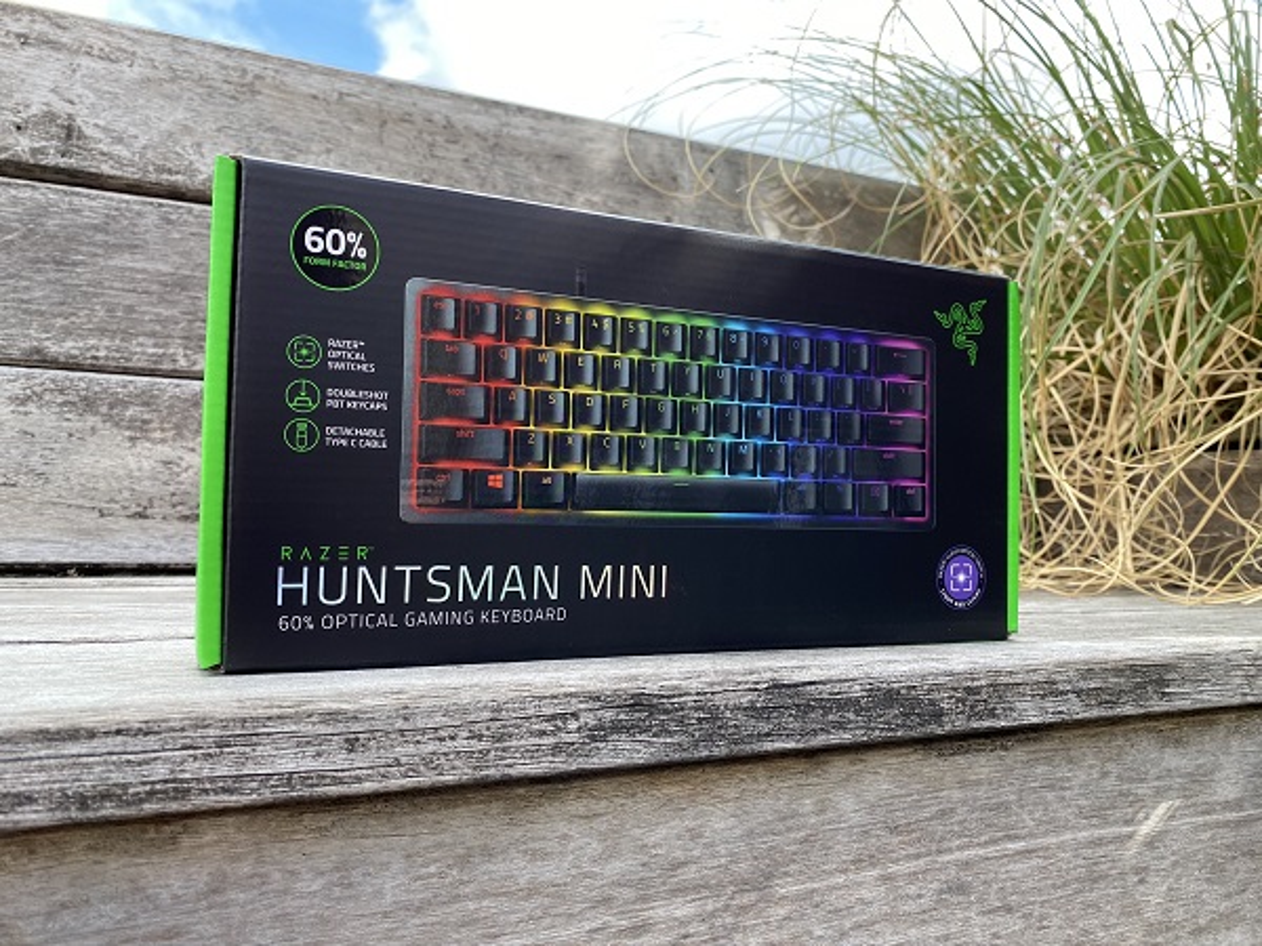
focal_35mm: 26
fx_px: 948
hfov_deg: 67.3
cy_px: 473
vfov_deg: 53.1
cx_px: 631
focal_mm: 4.25
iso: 32
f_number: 1.8
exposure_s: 1/312
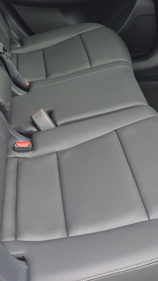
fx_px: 387
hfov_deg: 22.9
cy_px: 121
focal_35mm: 52
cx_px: 47
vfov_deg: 39.8
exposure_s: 1/180
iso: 64
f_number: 1.7
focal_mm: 6.3
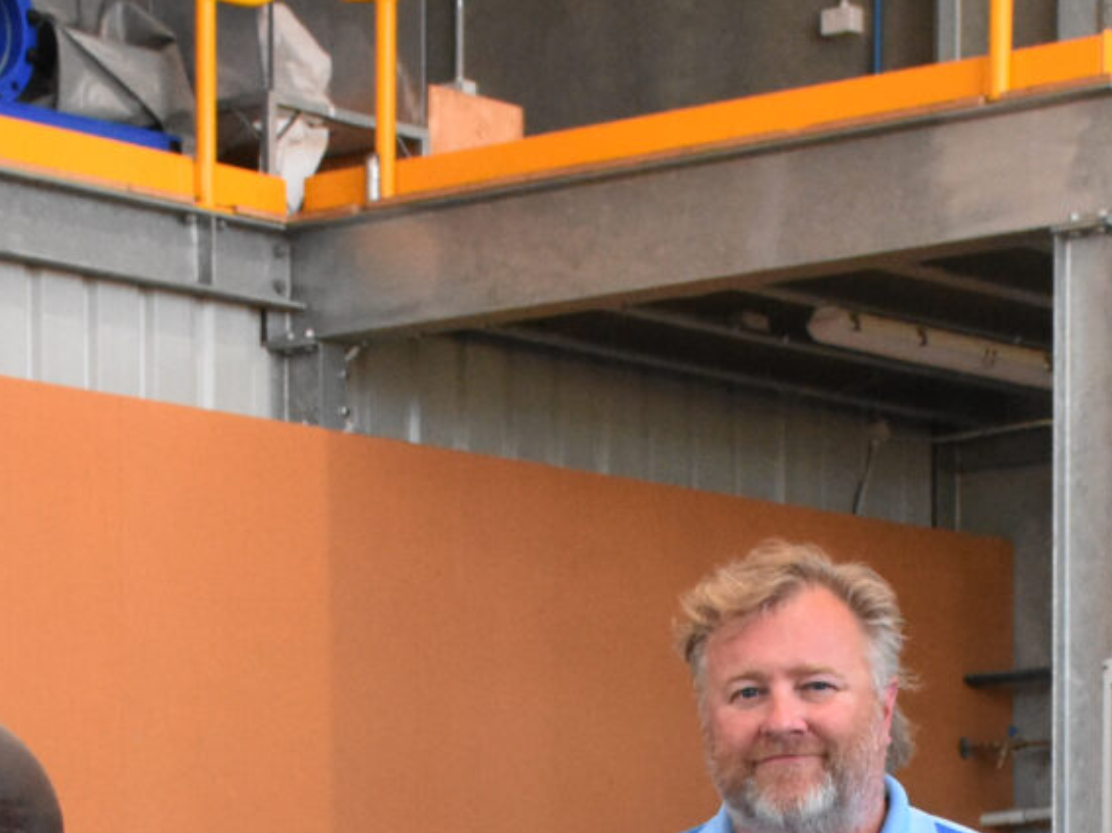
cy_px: 1260
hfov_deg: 11.8
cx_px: 727
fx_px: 5362
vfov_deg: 8.7
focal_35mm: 167
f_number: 10
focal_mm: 32
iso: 4000
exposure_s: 1/250
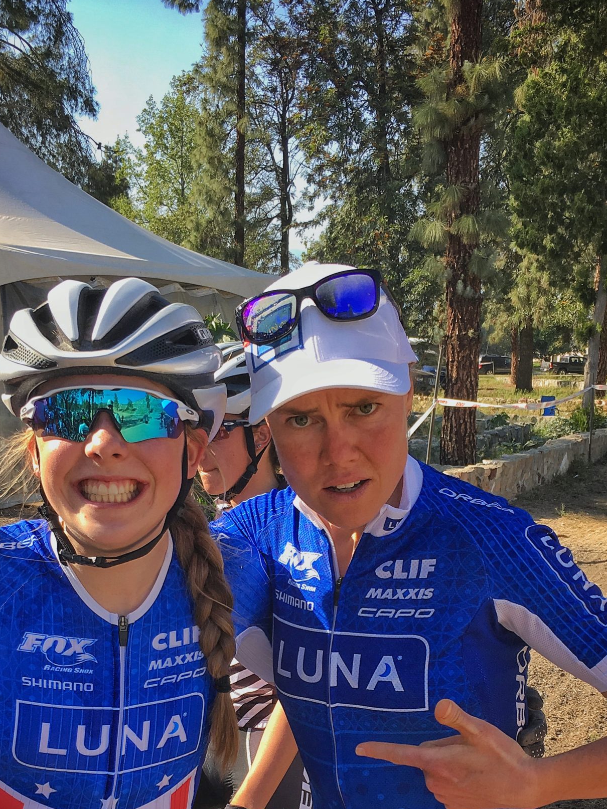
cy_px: 622
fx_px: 1076
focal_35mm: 46
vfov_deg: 39.9
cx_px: 281
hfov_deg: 31.5
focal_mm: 4.15
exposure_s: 1/530
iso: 25
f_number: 2.2
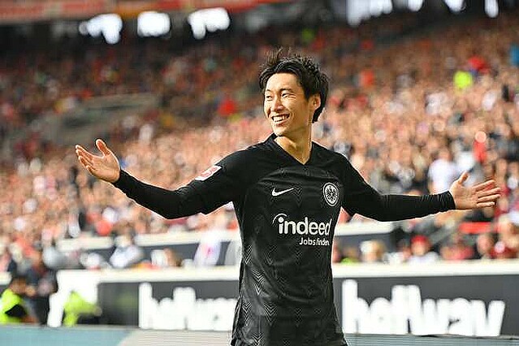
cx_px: 260
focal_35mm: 195
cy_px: 173
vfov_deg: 7.0
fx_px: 2811
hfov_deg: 10.5
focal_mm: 195
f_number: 4
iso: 1000
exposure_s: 1/1600
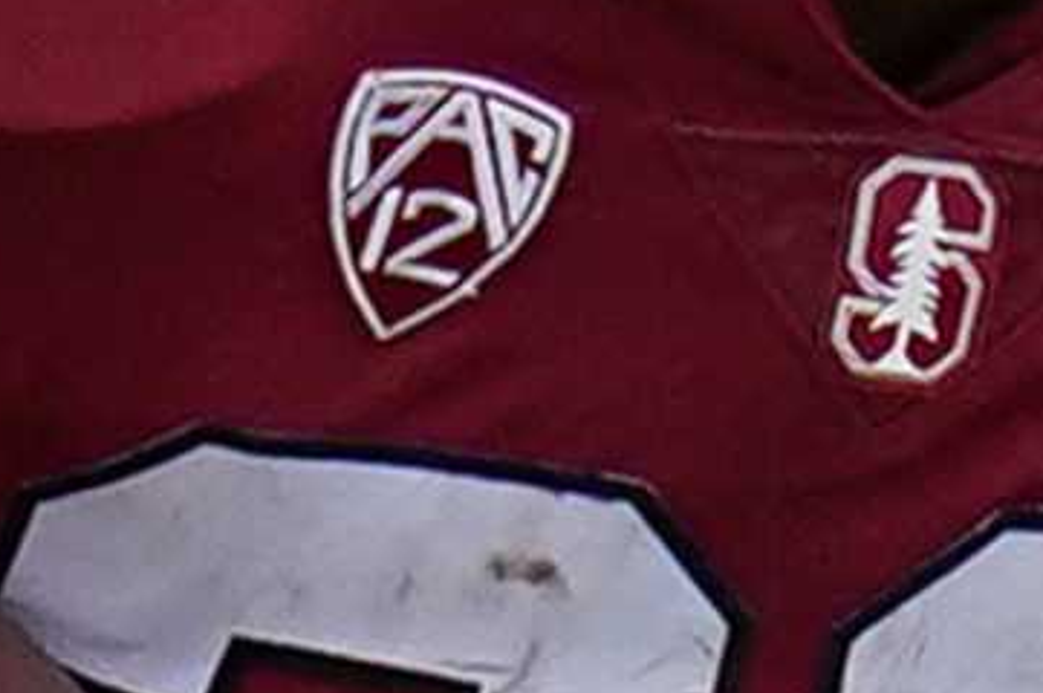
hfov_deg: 0.9
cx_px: 878
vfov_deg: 0.6
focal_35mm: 2271
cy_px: -51
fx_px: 65735
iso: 800
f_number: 2.8
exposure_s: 1/3200
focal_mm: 400
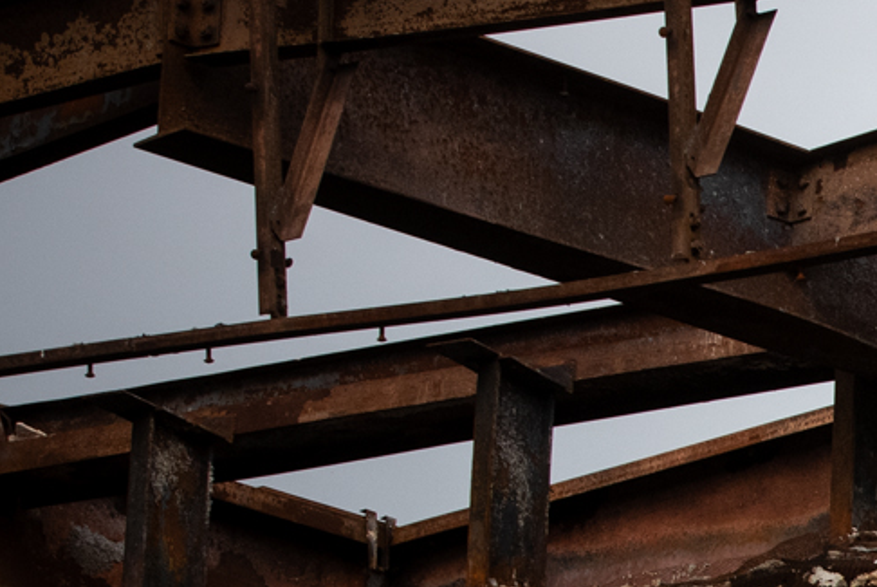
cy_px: 1344
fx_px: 8412
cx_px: 2145
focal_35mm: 345
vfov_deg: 3.9
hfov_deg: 5.7
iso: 1000
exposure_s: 1/1250
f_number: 9
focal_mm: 70
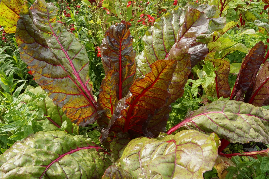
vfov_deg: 47.9
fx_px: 202
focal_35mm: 27
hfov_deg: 67.4
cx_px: 134
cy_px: 90
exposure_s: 1/60
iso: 640
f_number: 20
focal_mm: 18
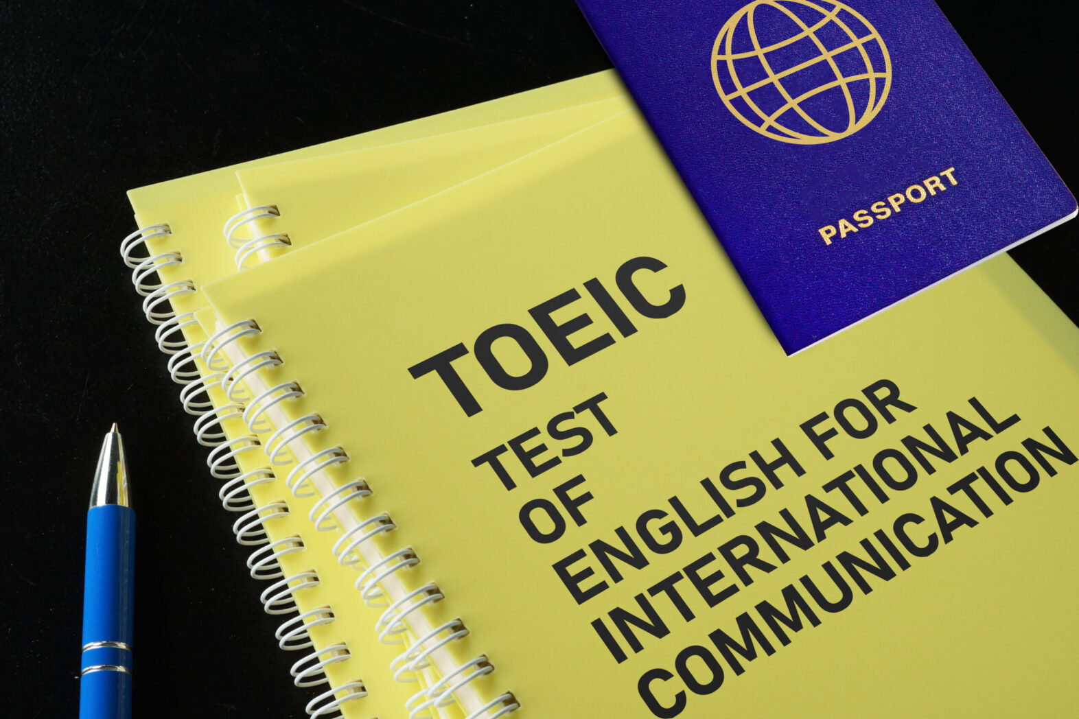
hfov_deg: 43.6
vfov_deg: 29.9
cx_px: 540
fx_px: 1349
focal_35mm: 45
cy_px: 360
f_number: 14
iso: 200
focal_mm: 30
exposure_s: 1/6
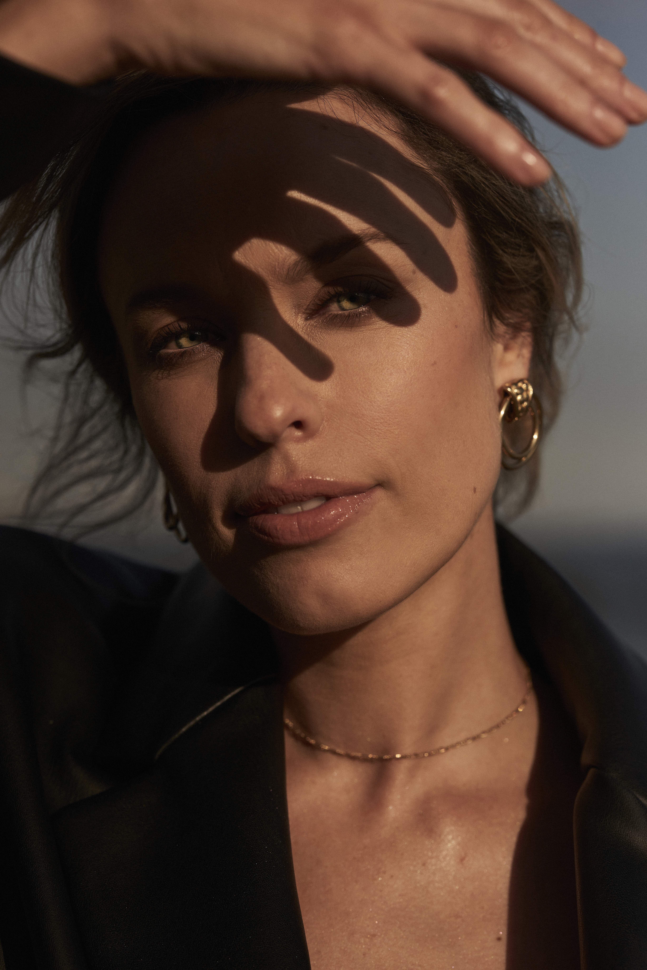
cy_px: 485
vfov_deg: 19.5
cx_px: 324
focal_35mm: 105
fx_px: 2828
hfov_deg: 13.1
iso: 250
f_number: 4.5
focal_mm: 105
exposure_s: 1/6400
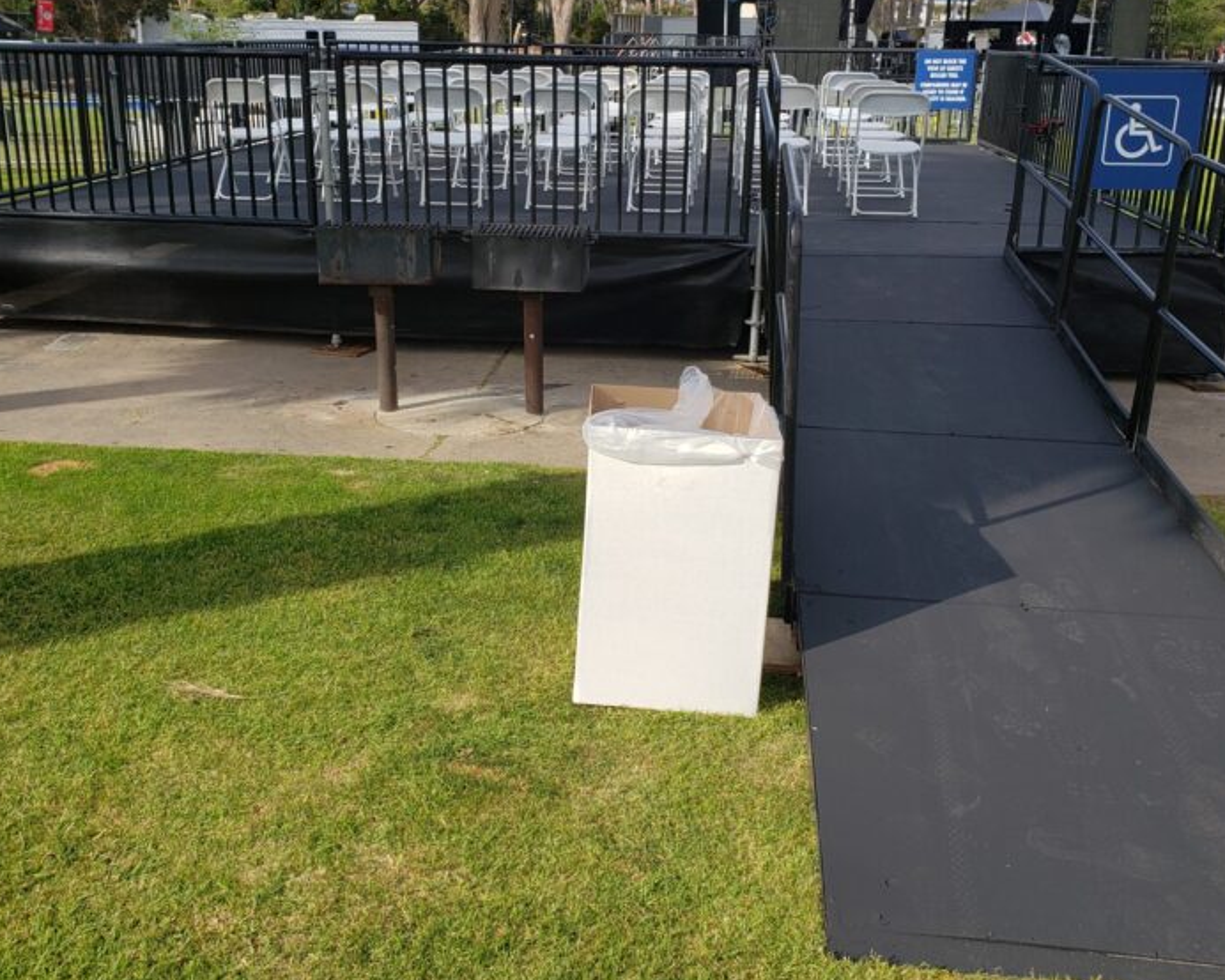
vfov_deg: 44.4
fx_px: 1197
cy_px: 402
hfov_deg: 54.2
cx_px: 598
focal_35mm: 33
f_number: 2.4
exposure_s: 1/1378
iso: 50
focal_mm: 4.3
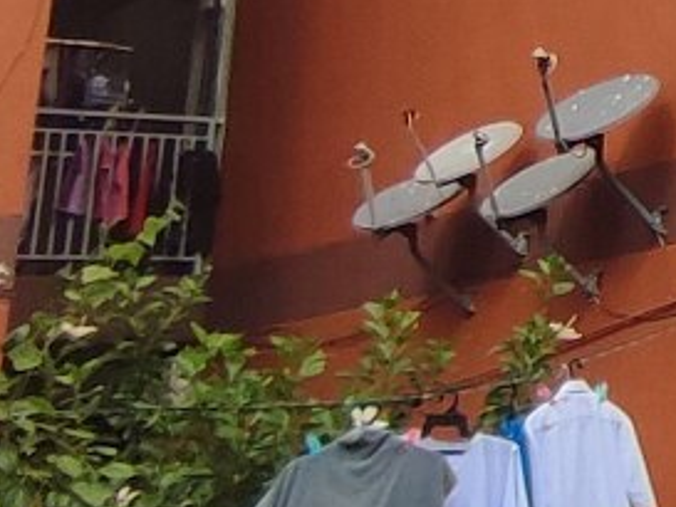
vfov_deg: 17.2
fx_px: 1563
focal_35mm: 80
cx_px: 1524
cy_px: -178
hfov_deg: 15.8
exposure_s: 1/560
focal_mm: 1.65
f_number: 2.2
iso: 50
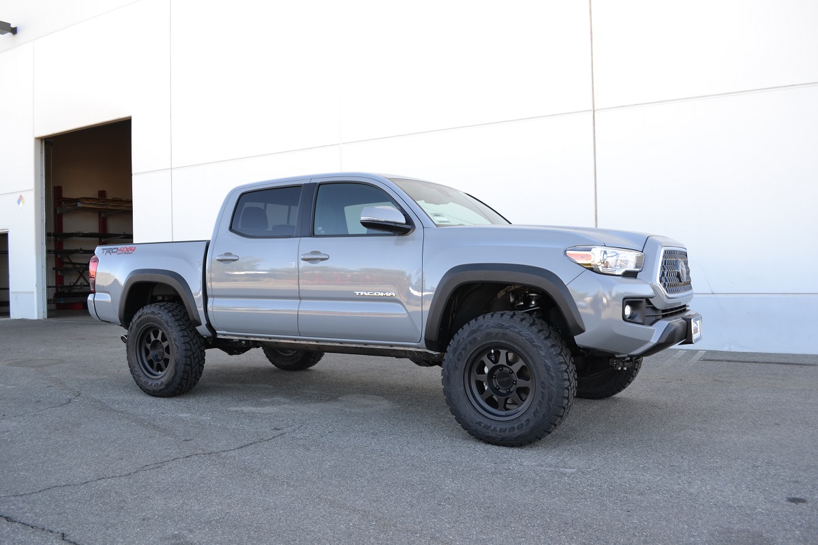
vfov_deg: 43.6
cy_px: 272
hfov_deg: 61.9
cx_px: 409
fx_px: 682
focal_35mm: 30
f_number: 5.6
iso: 200
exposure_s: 1/125
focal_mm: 20
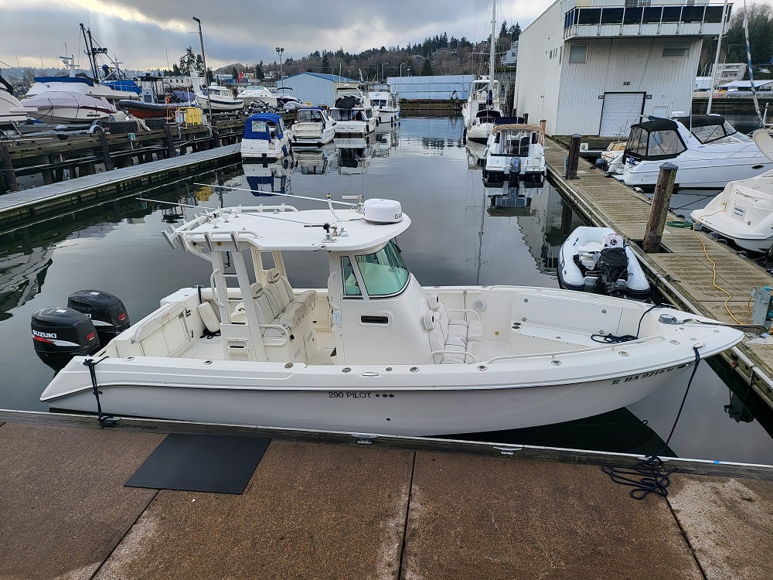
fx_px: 536
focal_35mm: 24
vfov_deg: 56.8
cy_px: 290
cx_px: 386
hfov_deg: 71.6
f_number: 1.8
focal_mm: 5
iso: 40
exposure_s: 1/508
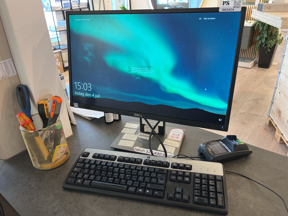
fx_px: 216
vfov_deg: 53.1
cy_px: 108
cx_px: 144
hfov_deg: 67.3
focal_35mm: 26
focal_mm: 5.1
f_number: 1.6
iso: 100
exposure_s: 1/50
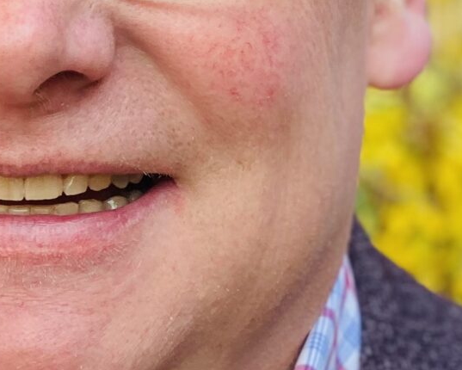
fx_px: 3310
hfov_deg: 8.0
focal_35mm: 242
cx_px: 71
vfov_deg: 6.4
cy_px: 385
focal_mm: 6
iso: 20
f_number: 2
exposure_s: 1/188
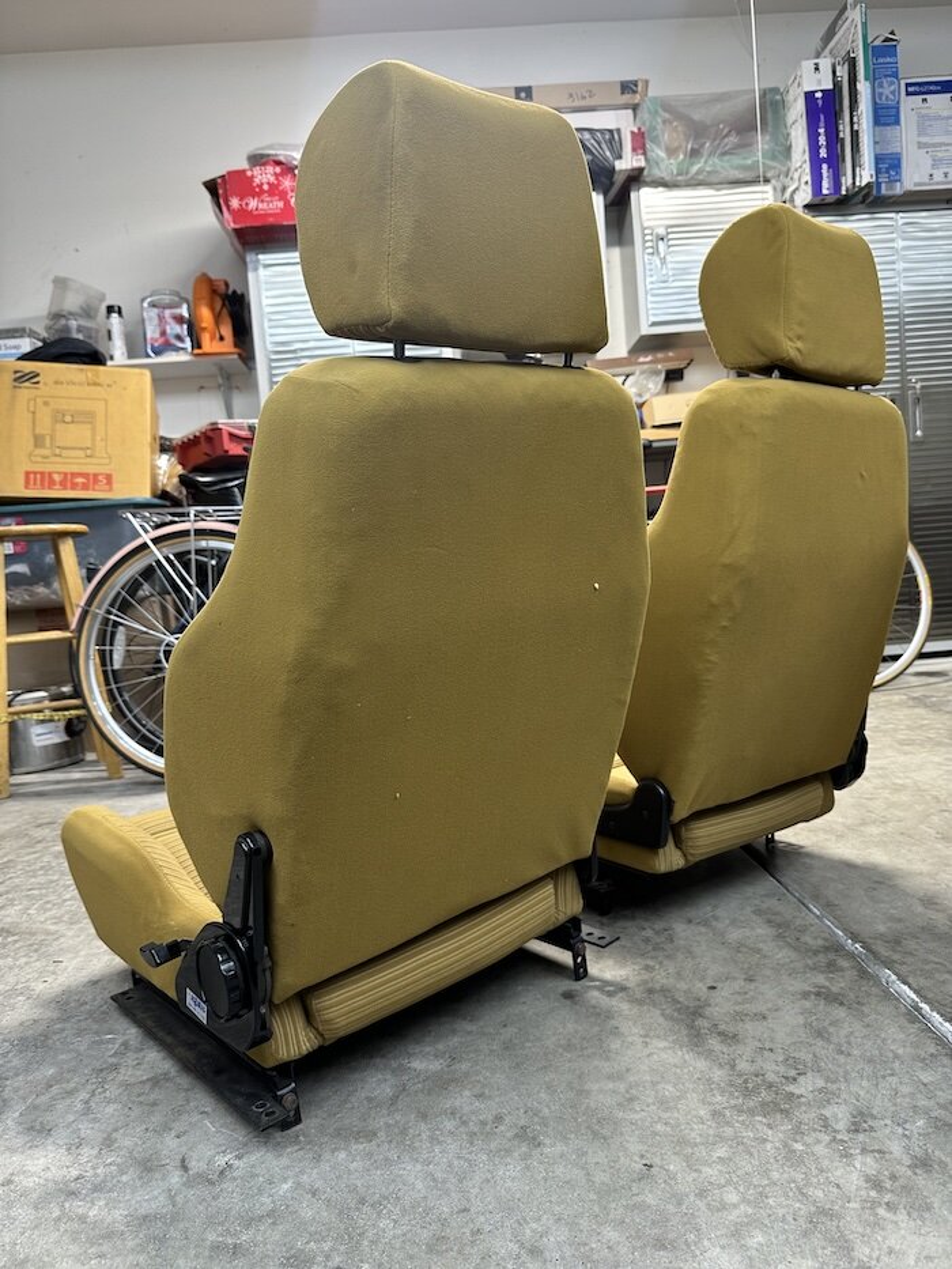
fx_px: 880
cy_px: 634
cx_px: 476
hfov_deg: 56.8
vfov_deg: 71.6
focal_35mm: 24
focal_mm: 6.86
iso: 160
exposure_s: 1/60
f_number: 1.78
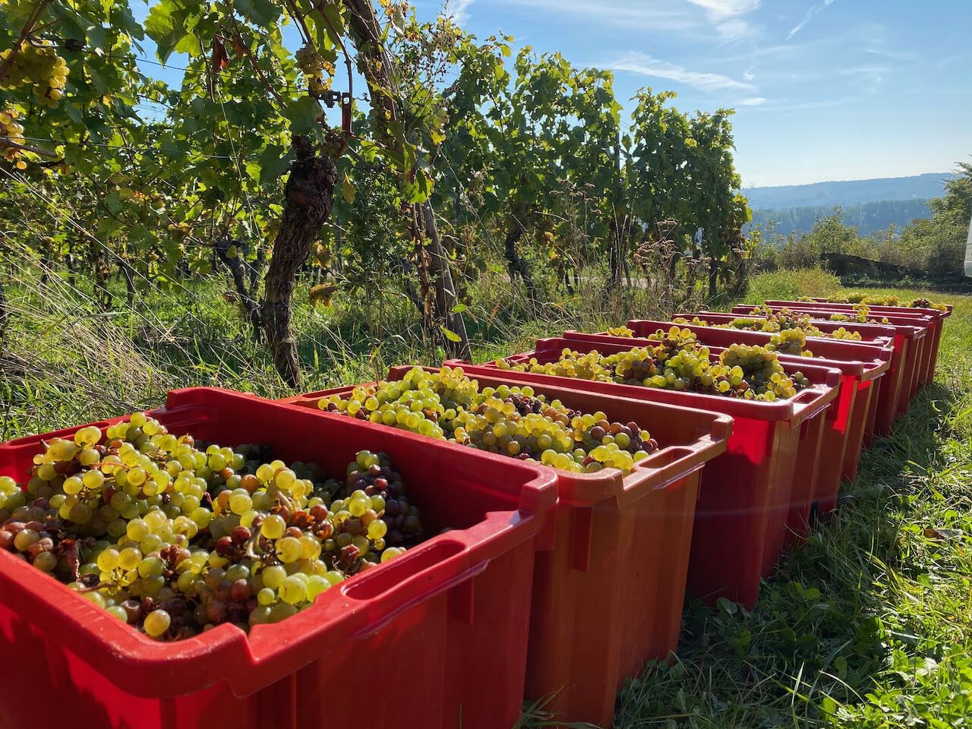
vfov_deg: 53.1
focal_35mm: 26
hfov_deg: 67.3
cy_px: 364
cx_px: 486
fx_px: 730
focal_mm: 4.25
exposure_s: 1/1346
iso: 32
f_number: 1.8
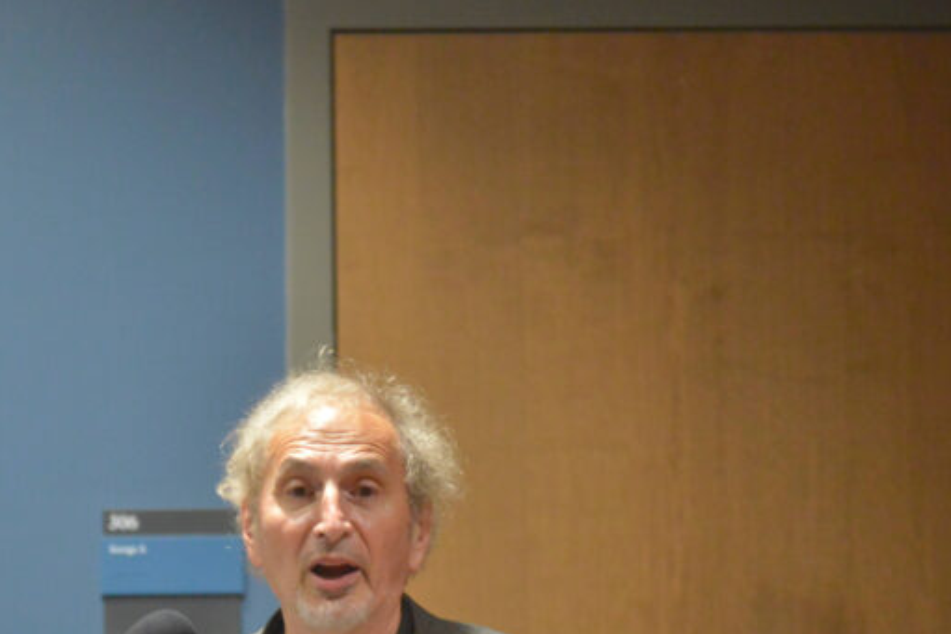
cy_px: 603
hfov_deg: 5.1
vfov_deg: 3.4
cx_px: 341
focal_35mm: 401
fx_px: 10595
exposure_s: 1/125
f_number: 2.8
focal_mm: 200
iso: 6400
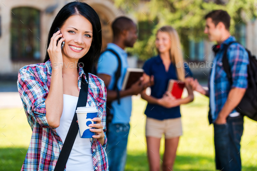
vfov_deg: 13.4
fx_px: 728
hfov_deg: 20.0
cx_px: 128
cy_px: 86
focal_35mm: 102
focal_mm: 102
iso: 100
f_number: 4.5
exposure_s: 1/160
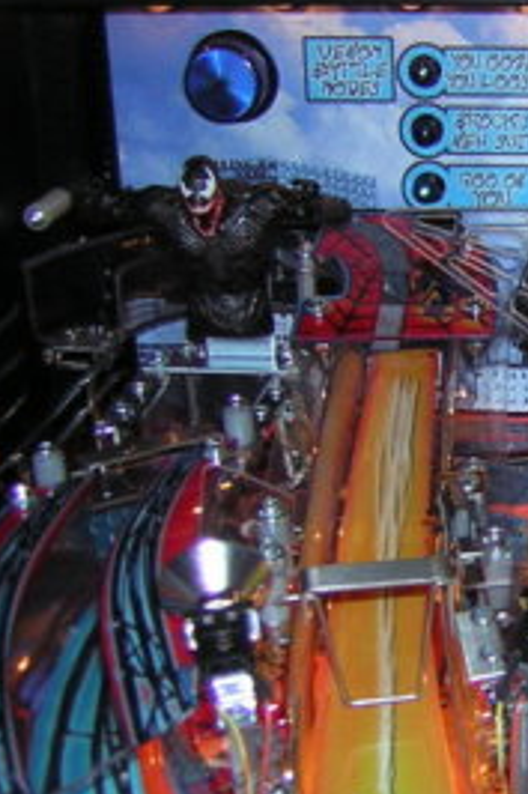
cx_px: 765
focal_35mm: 75
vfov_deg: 27.0
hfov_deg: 16.7
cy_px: 466
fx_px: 1652
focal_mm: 4.7
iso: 50
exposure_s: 1/60.1
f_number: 2.6
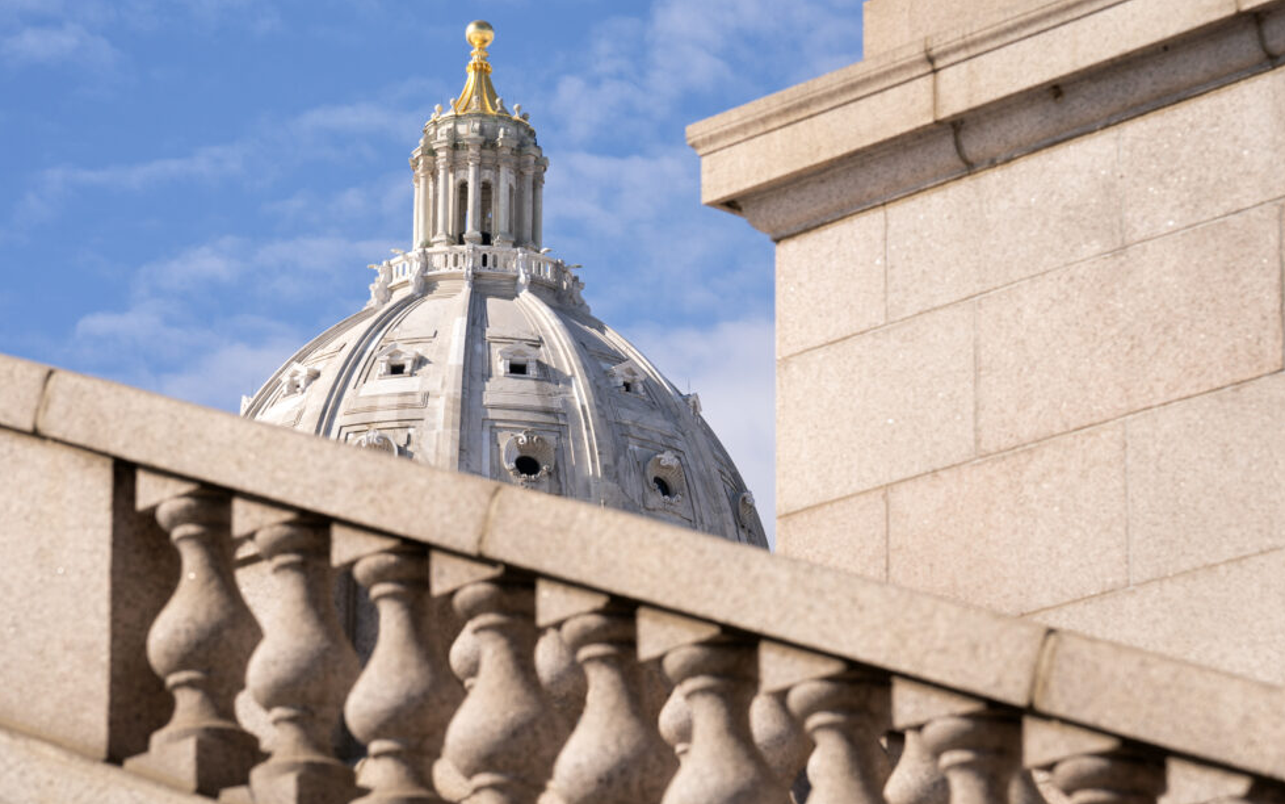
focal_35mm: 146
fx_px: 5113
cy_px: 384
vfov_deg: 9.0
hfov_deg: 14.3
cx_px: 671
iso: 100
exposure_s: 1/200
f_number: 10
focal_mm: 137
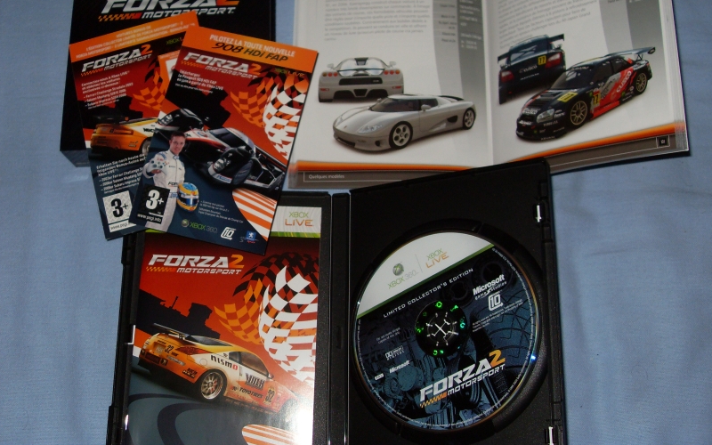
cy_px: 174
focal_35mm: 40
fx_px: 776
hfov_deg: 49.3
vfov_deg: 31.9
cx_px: 360
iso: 100
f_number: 2.8
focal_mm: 6.3
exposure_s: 1/45
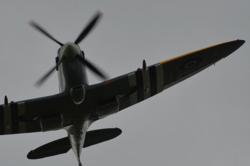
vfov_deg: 1.6
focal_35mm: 867
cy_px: 58
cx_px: 83
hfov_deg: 2.4
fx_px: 6008
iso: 400
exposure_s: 1/800
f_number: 8
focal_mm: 300
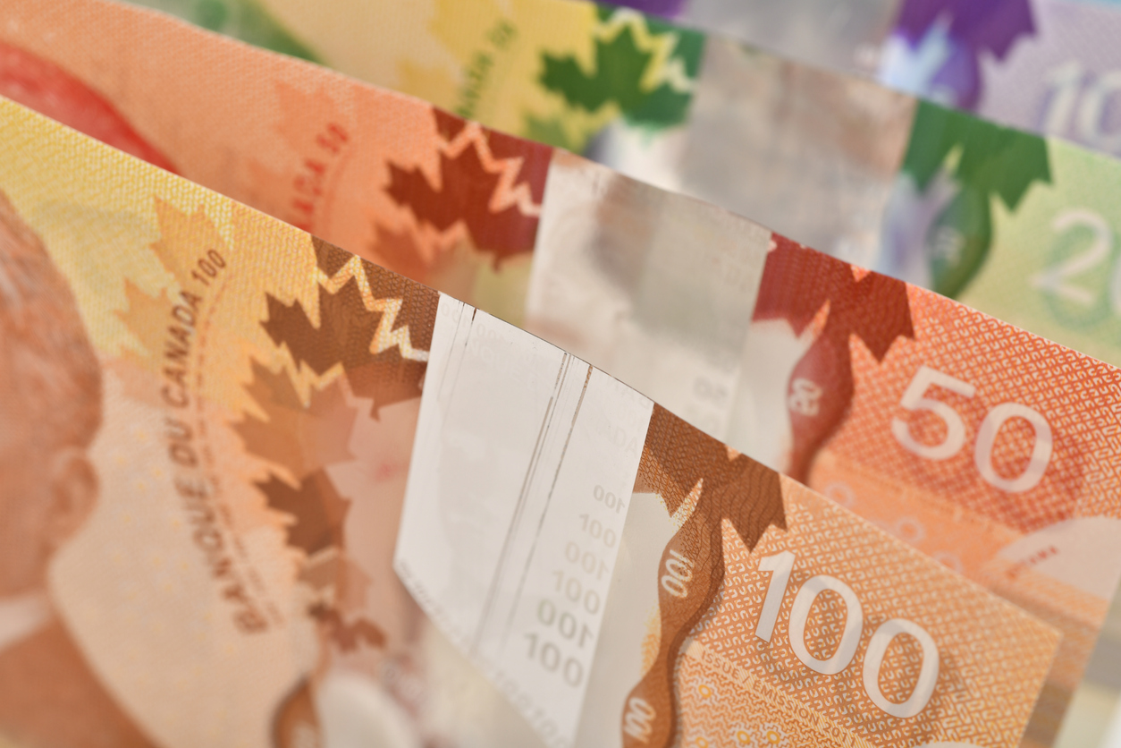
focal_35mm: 60
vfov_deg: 22.6
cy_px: 374
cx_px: 560
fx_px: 1868
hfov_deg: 33.4
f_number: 16
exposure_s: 1/160
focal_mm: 60
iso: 100
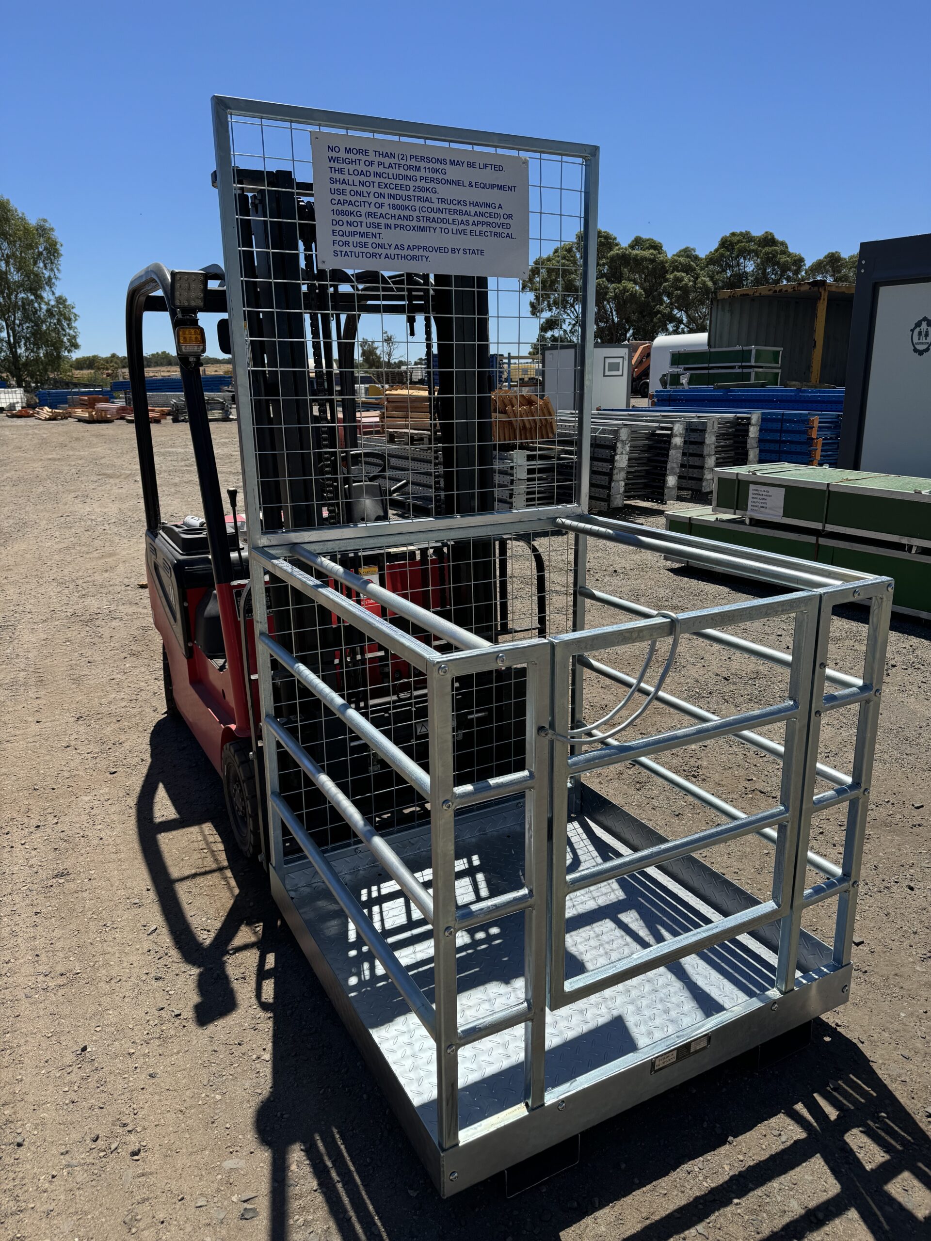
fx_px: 861
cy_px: 620
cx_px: 466
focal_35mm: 24
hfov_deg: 56.8
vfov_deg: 71.6
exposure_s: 1/5814
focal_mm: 6.86
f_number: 1.78
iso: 80
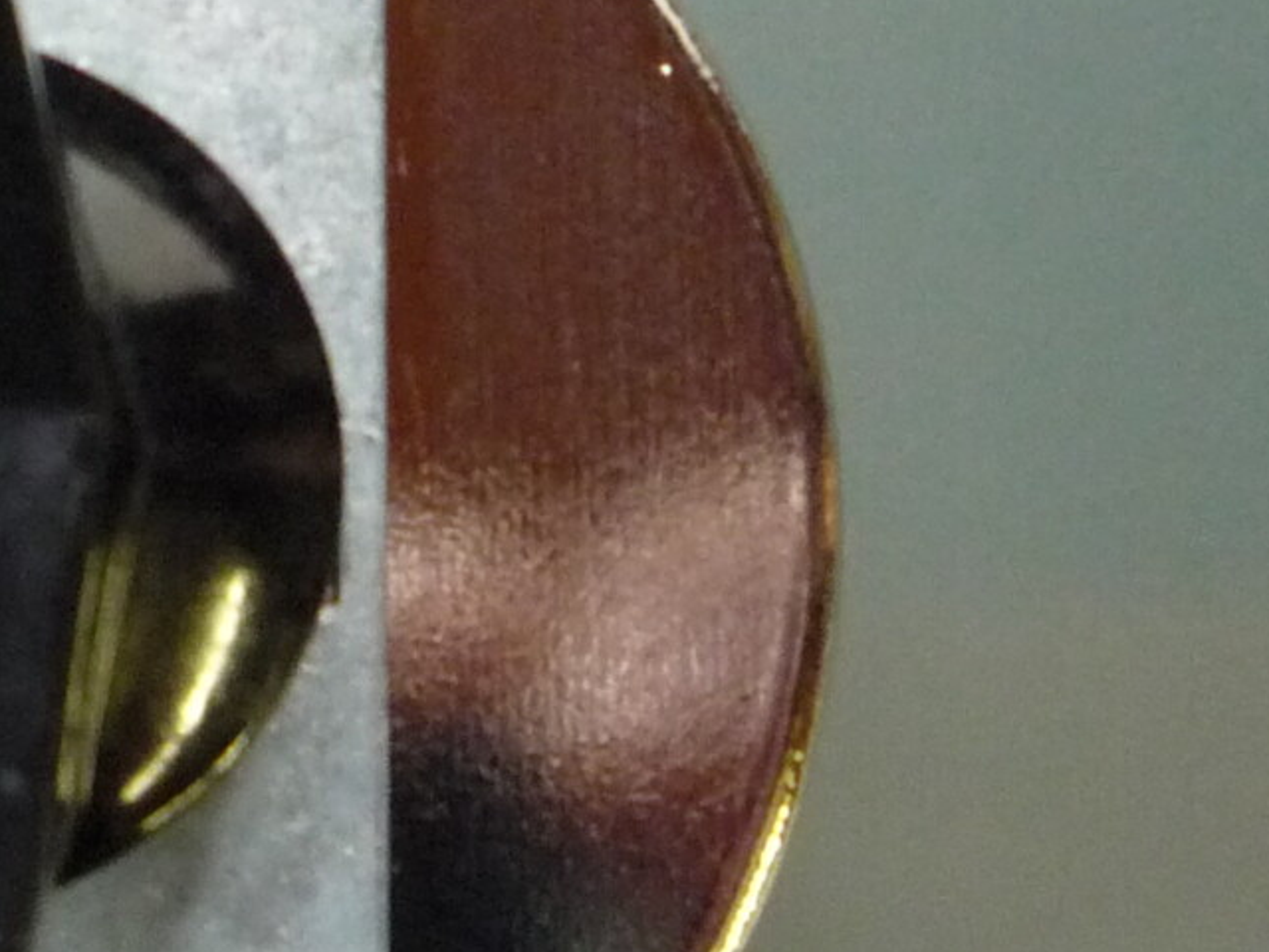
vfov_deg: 12.3
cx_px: -65
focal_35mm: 120
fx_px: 4399
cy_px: 643
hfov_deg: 16.0
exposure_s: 1/15
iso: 400
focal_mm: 5.2
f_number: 3.3
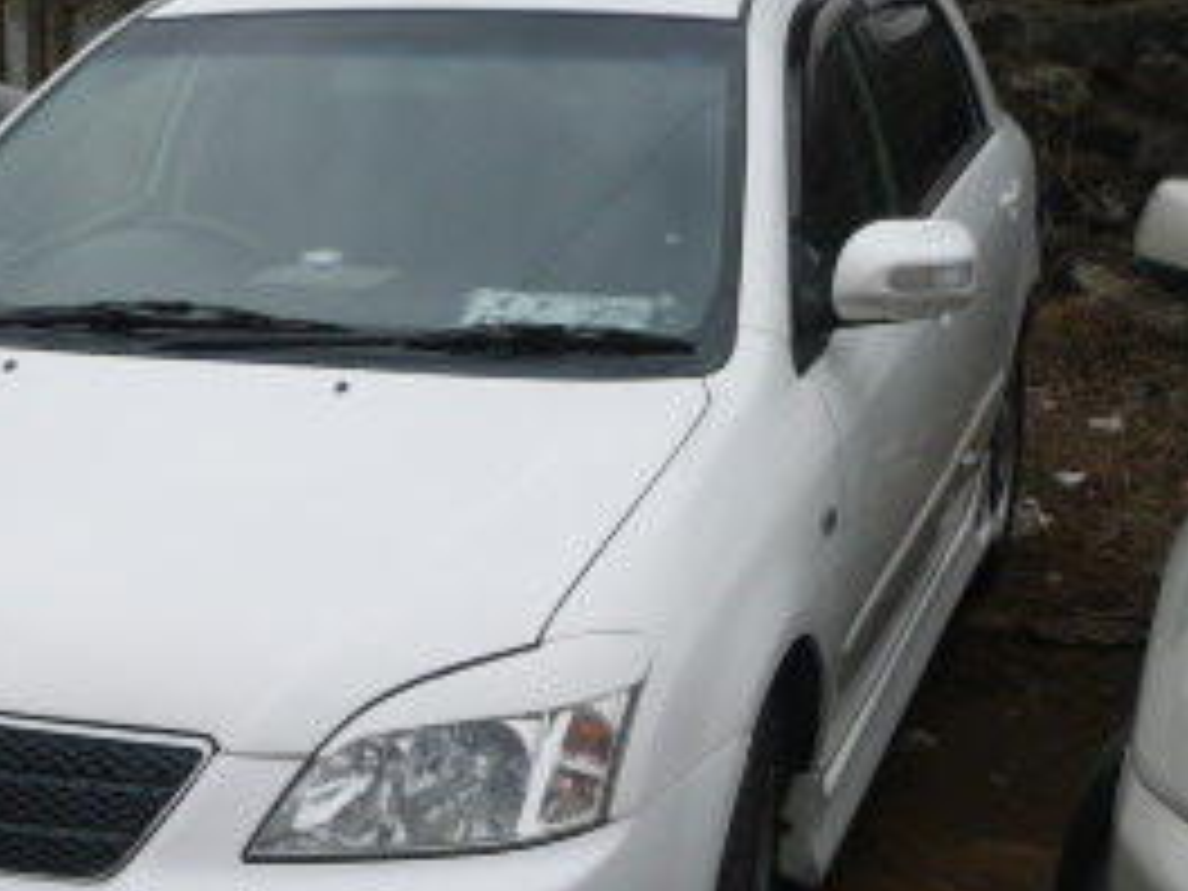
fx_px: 2334
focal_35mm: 68
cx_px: 198
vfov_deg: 21.5
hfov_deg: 27.8
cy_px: 644
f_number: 3.3
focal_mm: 4.7
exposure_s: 1/200
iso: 100
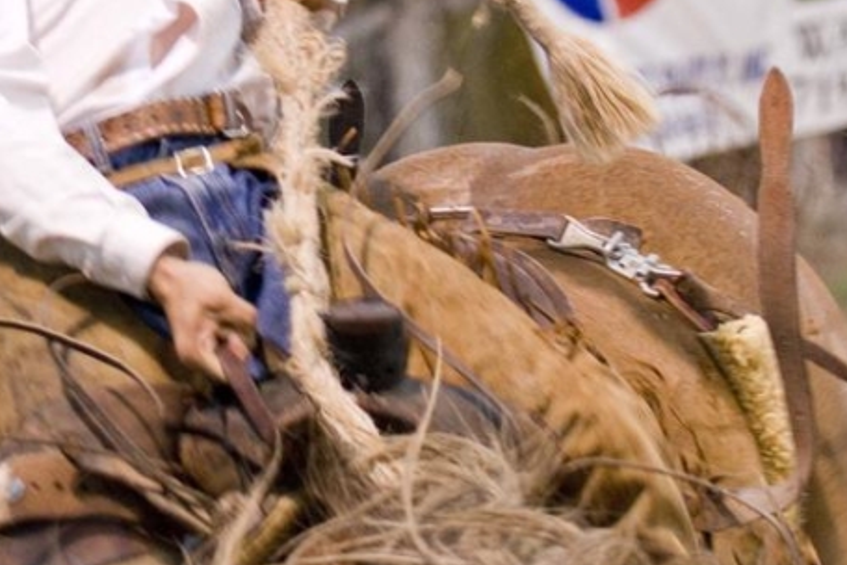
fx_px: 8916
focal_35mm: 379
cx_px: 440
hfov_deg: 5.4
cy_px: 315
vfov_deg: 3.6
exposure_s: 1/320
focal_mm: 90
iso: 1600
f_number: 2.8
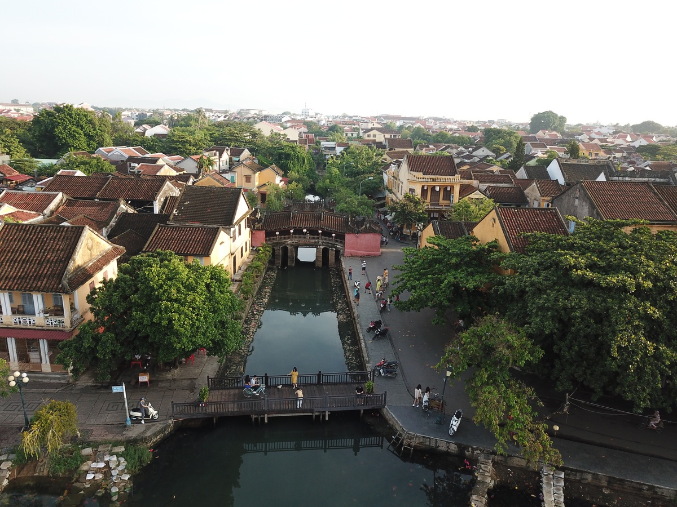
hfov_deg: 67.3
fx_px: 508
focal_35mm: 26
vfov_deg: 53.1
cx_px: 338
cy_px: 254
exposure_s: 1/283
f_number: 2.2
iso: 100
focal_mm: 4.73
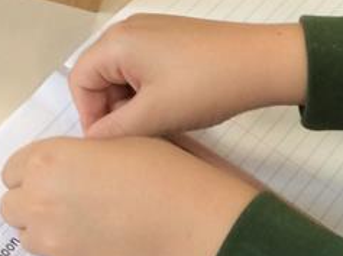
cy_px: 226
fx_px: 1375
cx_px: 521
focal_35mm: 139
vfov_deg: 10.6
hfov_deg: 13.4
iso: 50
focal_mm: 3.3
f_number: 2.4
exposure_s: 1/25
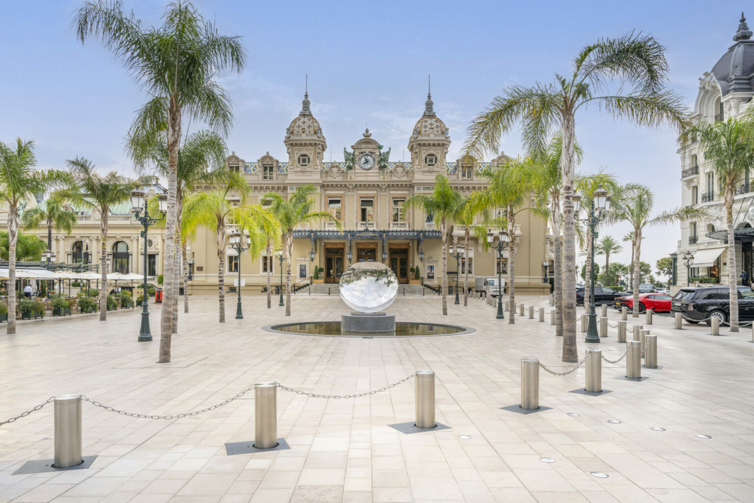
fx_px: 503
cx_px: 377
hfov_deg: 73.7
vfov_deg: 53.1
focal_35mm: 24
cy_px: 252
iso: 64
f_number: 5.6
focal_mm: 24
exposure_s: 1/80
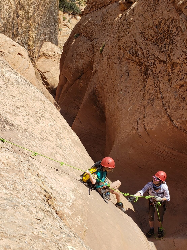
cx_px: 100
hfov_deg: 32.2
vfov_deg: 42.0
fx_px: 324
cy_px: 144
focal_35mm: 45
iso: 50
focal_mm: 4.3
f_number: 2.4
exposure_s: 1/1493
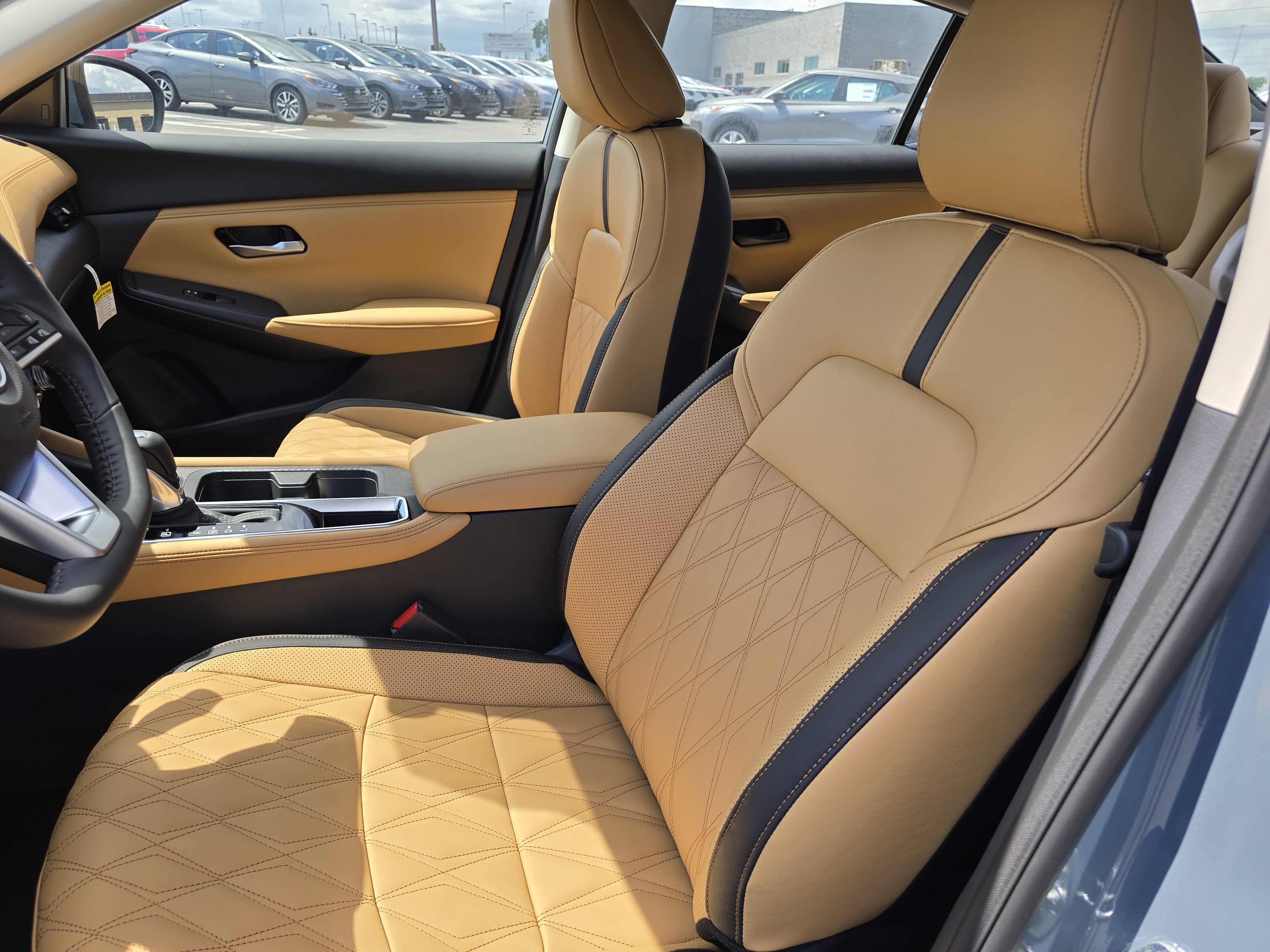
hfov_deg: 73.9
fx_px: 844
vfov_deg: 58.9
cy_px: 476
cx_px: 635
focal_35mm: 23
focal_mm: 6.3
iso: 12
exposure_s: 1/249
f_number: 1.7
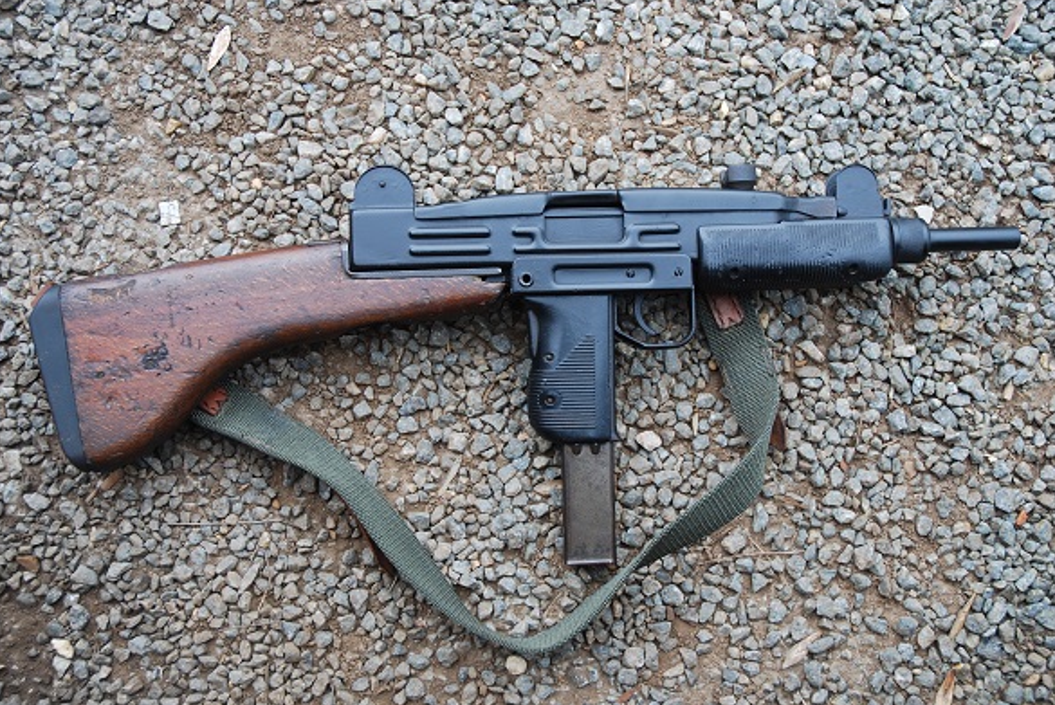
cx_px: 521
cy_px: 351
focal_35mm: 42
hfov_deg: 46.9
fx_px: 1217
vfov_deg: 32.3
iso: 200
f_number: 4.5
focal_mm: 27
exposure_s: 1/80
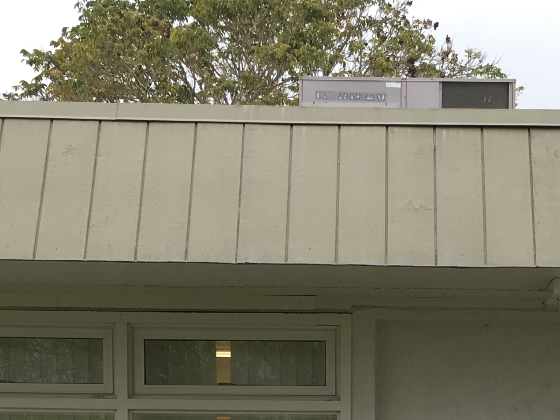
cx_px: 425
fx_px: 1488
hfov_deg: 21.1
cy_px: 621
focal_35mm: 92
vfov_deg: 15.0
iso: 25
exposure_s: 1/162
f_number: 2.2
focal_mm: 4.15
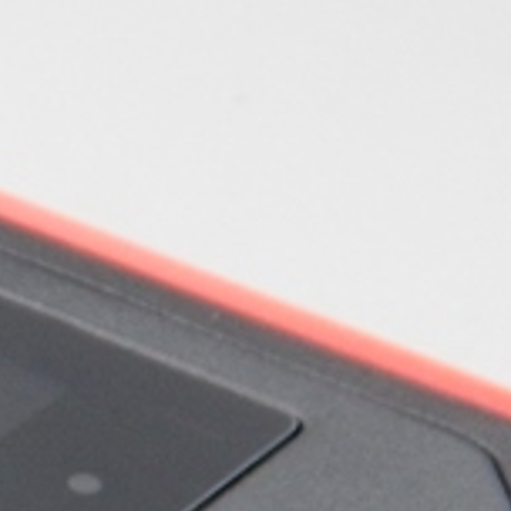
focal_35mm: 143
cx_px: -440
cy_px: 787
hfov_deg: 11.3
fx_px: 2388
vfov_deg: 11.6
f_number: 2.8
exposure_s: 1/80
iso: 125
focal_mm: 4.3
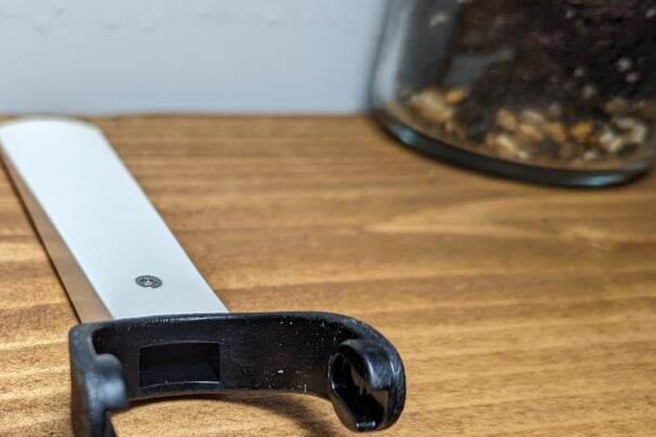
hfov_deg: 42.1
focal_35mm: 45
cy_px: 341
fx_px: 820
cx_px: 151
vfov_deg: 29.3
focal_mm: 6.8
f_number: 1.9
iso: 45
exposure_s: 1/296
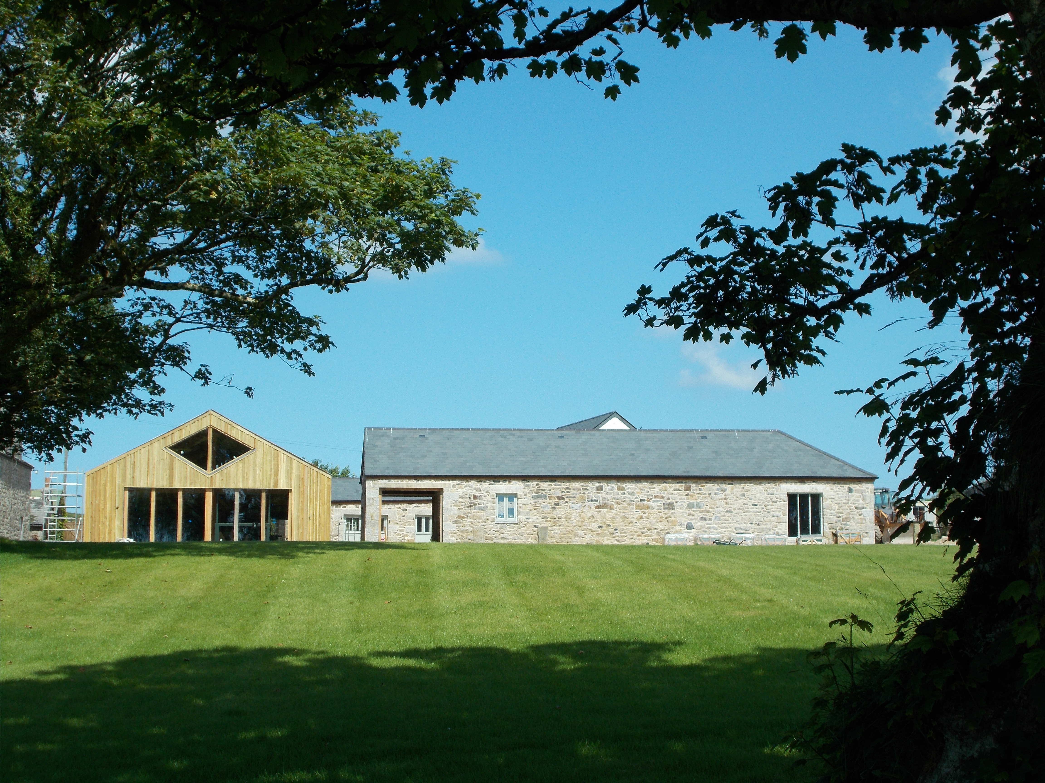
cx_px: 522
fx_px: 1751
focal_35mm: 58
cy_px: 392
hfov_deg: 33.2
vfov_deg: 25.2
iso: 80
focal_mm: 10.3
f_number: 4.9
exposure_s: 1/400
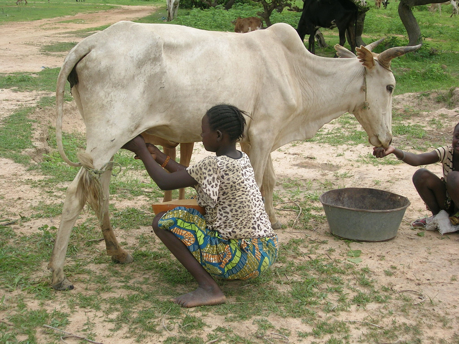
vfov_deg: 22.6
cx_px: 230
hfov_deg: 29.8
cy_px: 172
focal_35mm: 65
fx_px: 862
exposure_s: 1/368
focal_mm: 9.9
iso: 50
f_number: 3.5
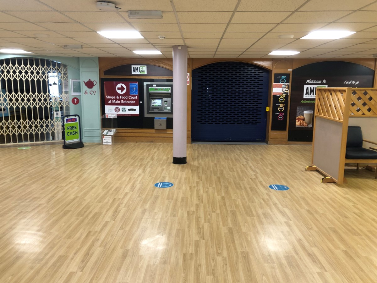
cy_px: 142
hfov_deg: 63.4
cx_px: 188
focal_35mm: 28
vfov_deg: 49.7
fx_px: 305
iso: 40
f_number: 1.8
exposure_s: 1/20
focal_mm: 3.99
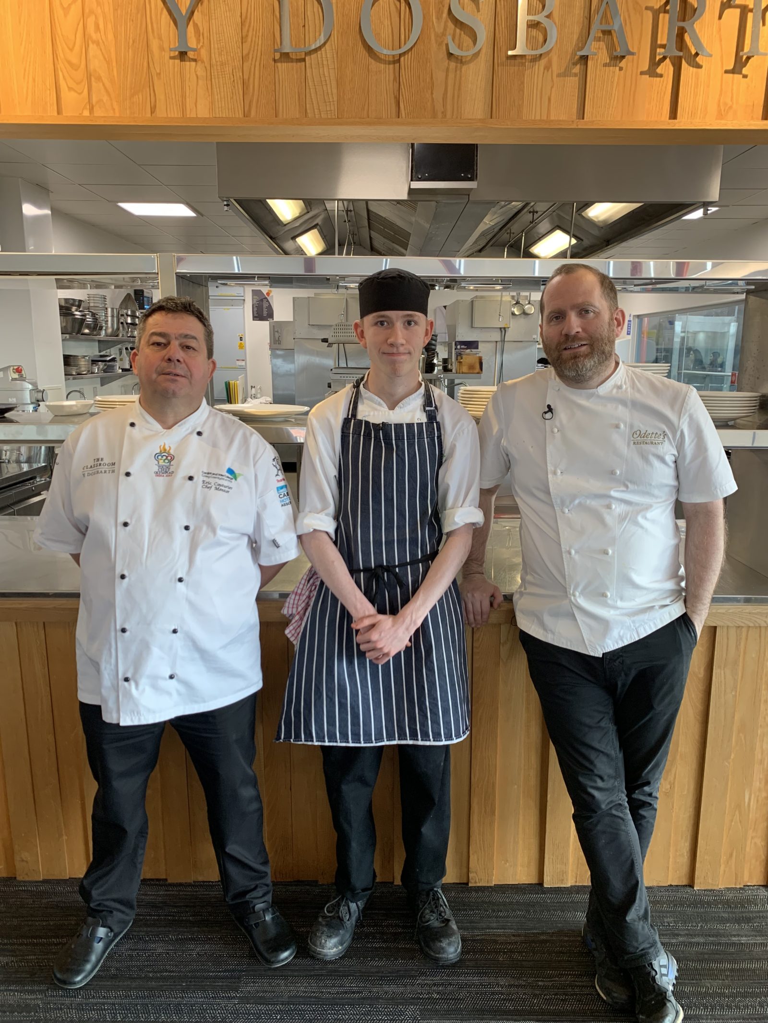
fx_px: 769
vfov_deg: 67.3
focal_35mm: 26
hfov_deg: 53.1
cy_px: 512
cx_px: 384
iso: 80
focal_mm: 4.25
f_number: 1.8
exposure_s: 1/100
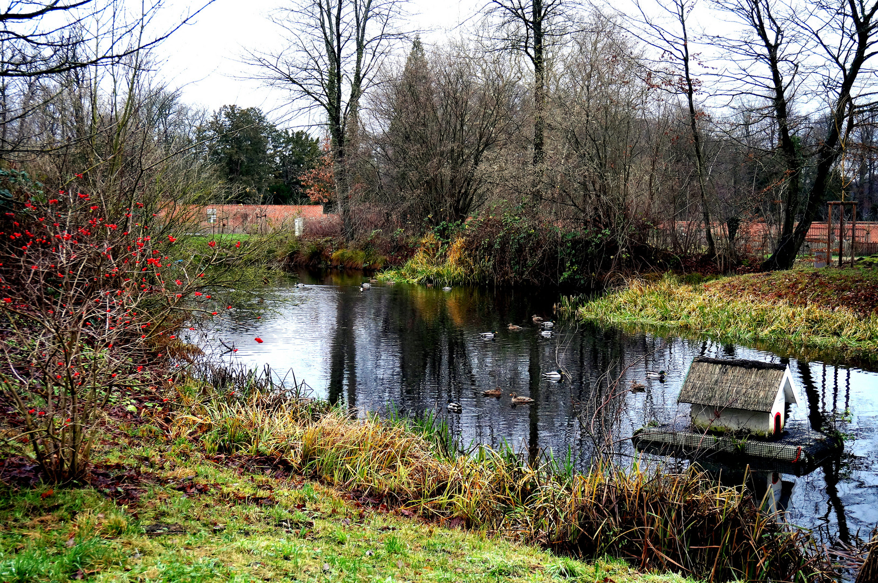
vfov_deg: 28.9
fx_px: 1133
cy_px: 292
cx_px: 439
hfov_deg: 42.4
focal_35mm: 46
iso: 640
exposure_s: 1/160
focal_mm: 31
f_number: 5
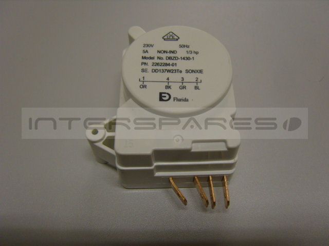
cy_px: 123
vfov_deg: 40.7
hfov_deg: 52.6
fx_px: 333
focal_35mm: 35
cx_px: 164
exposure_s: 1/30
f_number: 2.8
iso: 122
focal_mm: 7.4
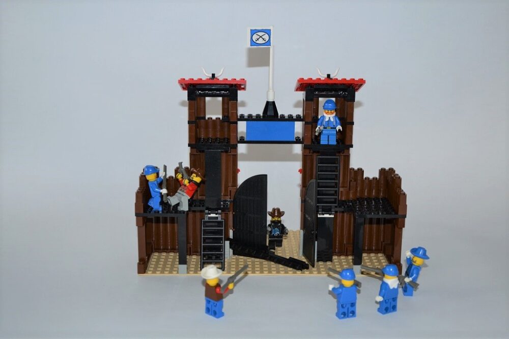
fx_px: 721
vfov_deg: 26.5
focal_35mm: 51
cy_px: 170
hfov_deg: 38.9
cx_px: 254
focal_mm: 34
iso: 800
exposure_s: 1/60
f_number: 4.2
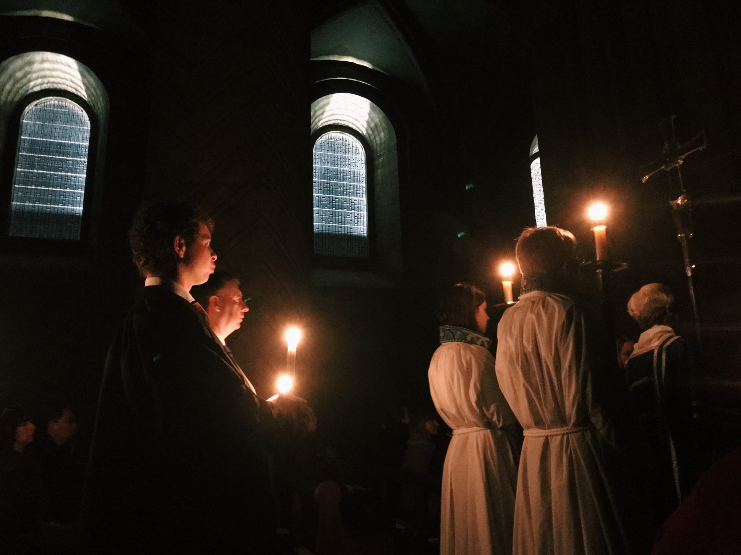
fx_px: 599
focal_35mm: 28
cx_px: 370
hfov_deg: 63.4
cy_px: 278
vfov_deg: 49.7
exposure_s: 1/4
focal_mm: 3.99
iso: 500
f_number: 1.8
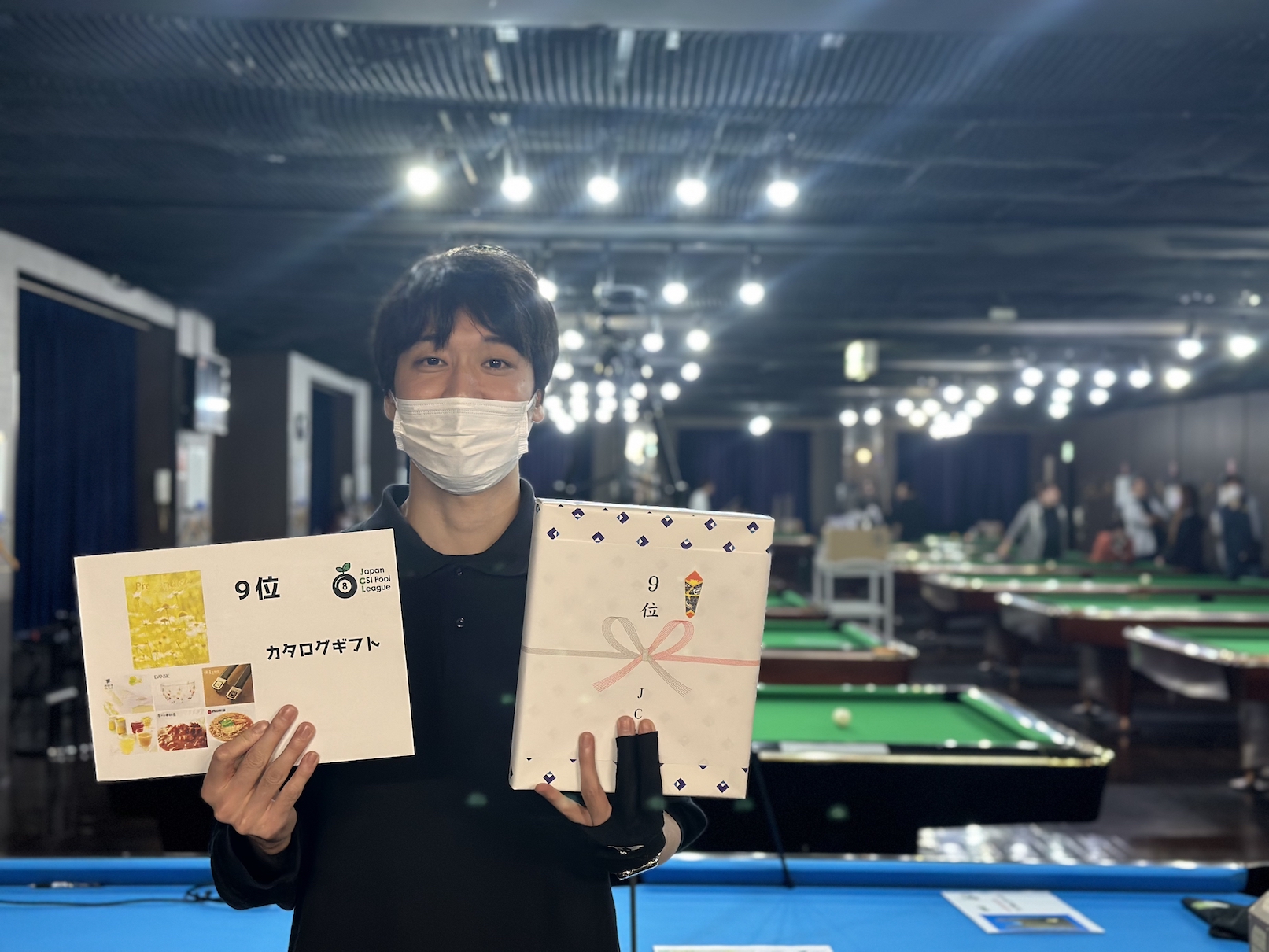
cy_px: 476
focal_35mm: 48
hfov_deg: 39.7
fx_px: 1760
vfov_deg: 30.3
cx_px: 634
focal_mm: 6.86
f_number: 1.78
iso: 250
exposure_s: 1/50
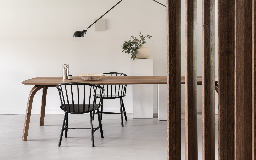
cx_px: 142
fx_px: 342
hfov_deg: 41.0
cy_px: 61
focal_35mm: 49
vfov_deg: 26.3
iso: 200
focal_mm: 41
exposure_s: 1.3
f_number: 11
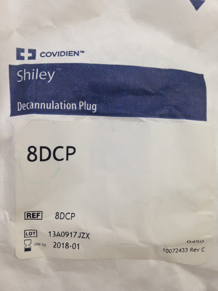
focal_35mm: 33
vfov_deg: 55.4
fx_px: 277
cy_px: 146
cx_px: 109
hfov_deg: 42.9
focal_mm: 4.12
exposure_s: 1/60
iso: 50
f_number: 2.4
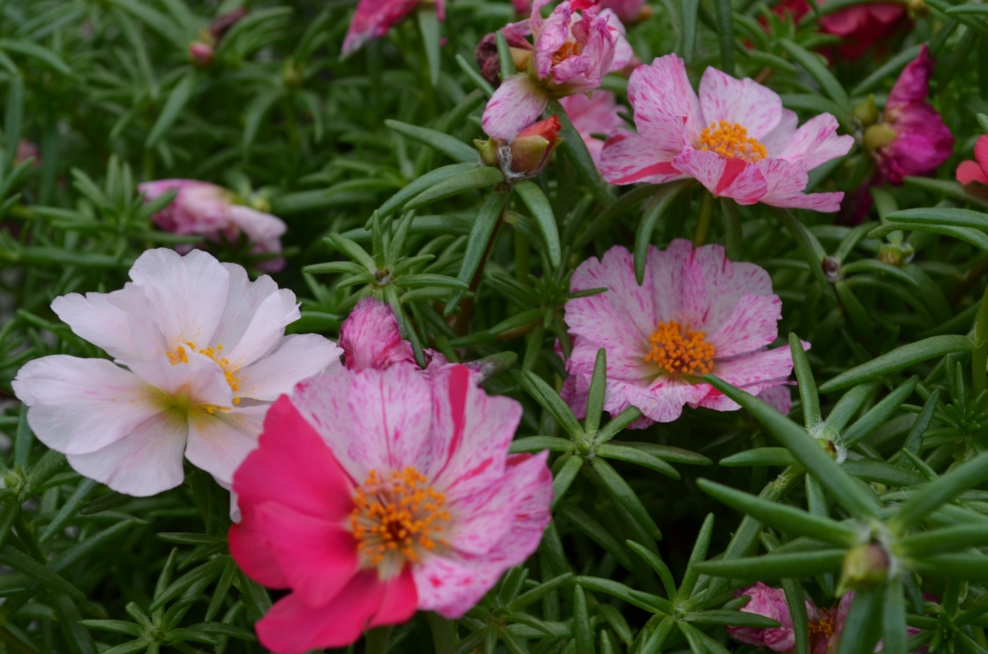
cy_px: 327
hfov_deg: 28.1
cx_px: 494
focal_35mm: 72
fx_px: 1971
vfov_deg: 18.8
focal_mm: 48
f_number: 8
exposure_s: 1/100
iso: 100
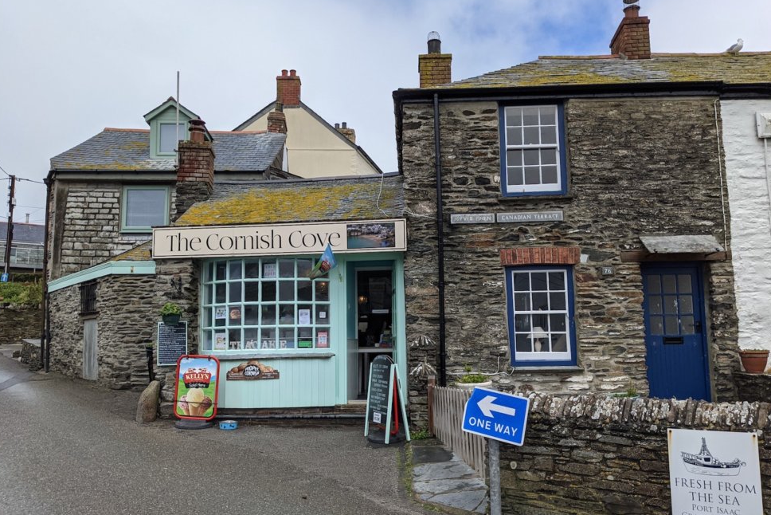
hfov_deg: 63.6
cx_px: 389
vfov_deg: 44.9
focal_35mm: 29
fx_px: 621
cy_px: 279
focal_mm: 4.38
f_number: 1.73
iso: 93
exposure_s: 1/5882
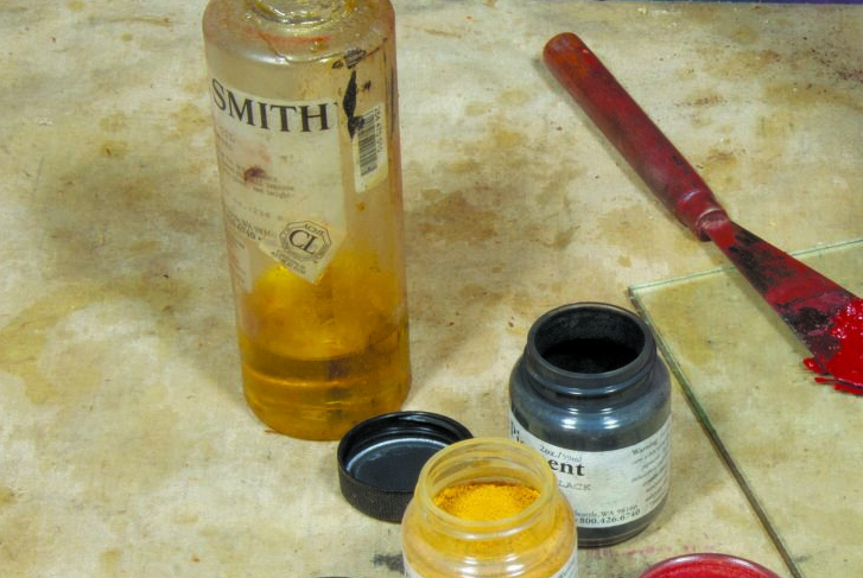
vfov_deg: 13.8
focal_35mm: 99
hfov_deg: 20.2
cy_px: 399
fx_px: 2377
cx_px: 775
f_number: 25
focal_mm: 32
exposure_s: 1
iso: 200
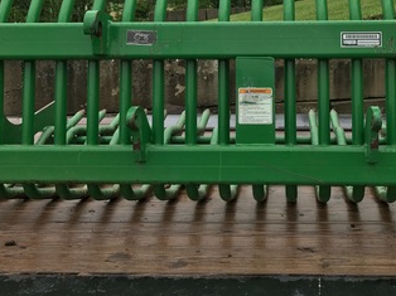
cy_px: 50
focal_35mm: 50
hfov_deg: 37.9
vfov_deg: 28.3
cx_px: 259
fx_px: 572
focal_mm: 3.99
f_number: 1.8
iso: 20
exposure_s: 1/1114
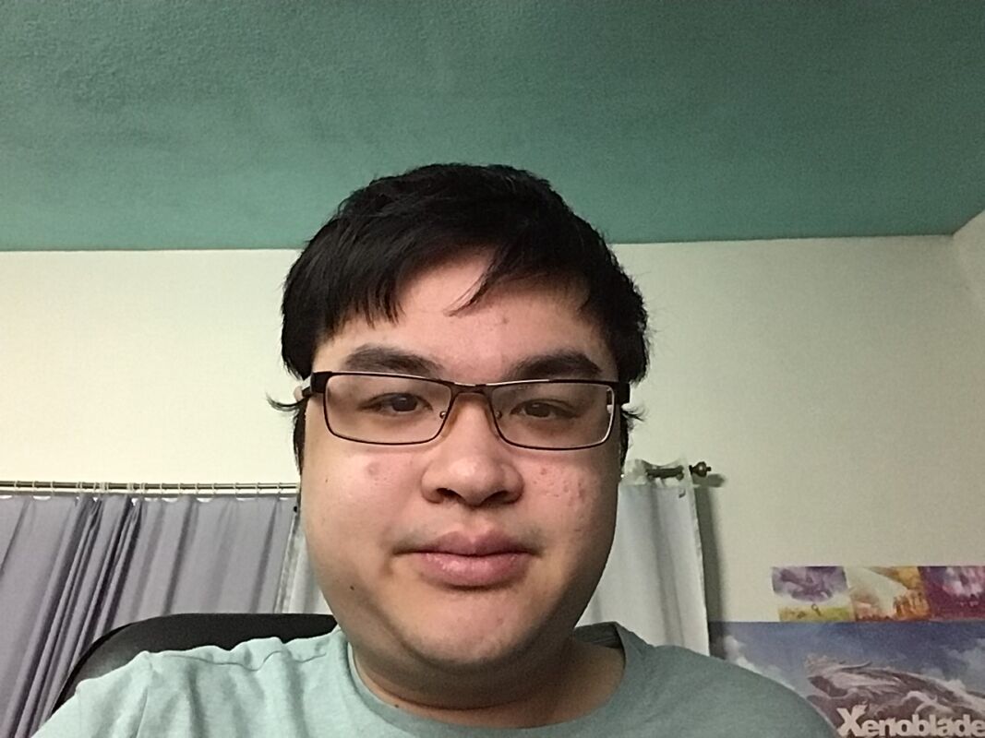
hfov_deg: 58.4
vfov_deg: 45.4
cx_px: 492
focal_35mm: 31
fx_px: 882
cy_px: 369
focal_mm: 2.15
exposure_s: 1/24
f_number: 2.4
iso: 400
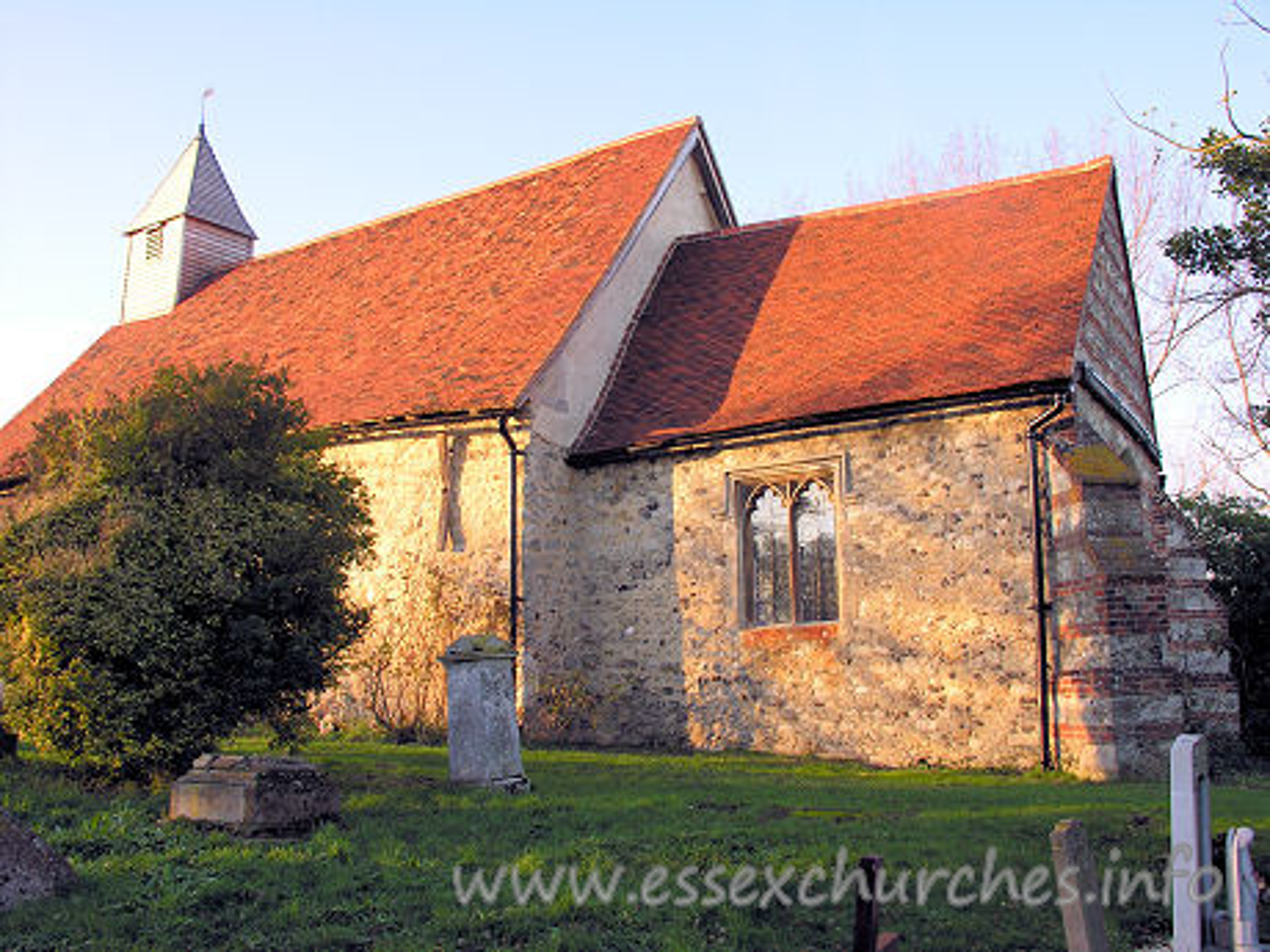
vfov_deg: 40.7
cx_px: 635
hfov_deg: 52.6
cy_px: 476
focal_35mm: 35
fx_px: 1284
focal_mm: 8.9
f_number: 4
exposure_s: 1/62.1
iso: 50
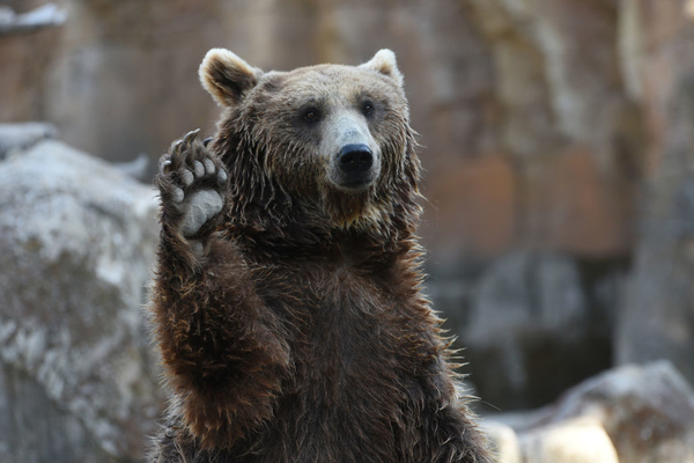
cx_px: 347
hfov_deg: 10.3
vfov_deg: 6.9
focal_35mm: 200
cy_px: 232
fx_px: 3855
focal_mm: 200
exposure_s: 1/400
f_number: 3.5
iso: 400
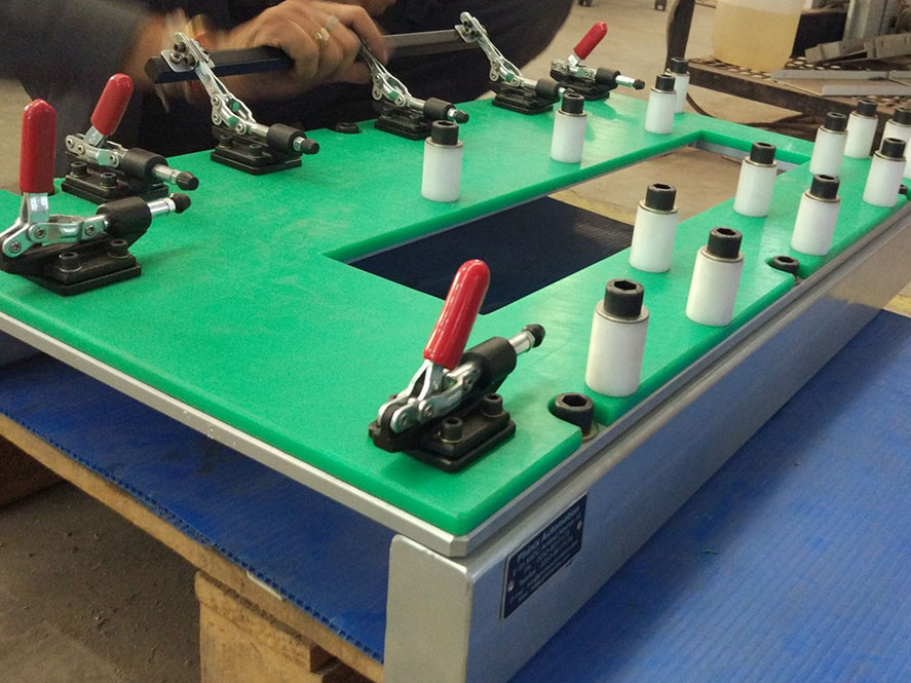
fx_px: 763
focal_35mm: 29
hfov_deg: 61.7
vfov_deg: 48.2
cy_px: 342
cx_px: 456
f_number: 2.2
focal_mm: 4.15
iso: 32
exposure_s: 1/126
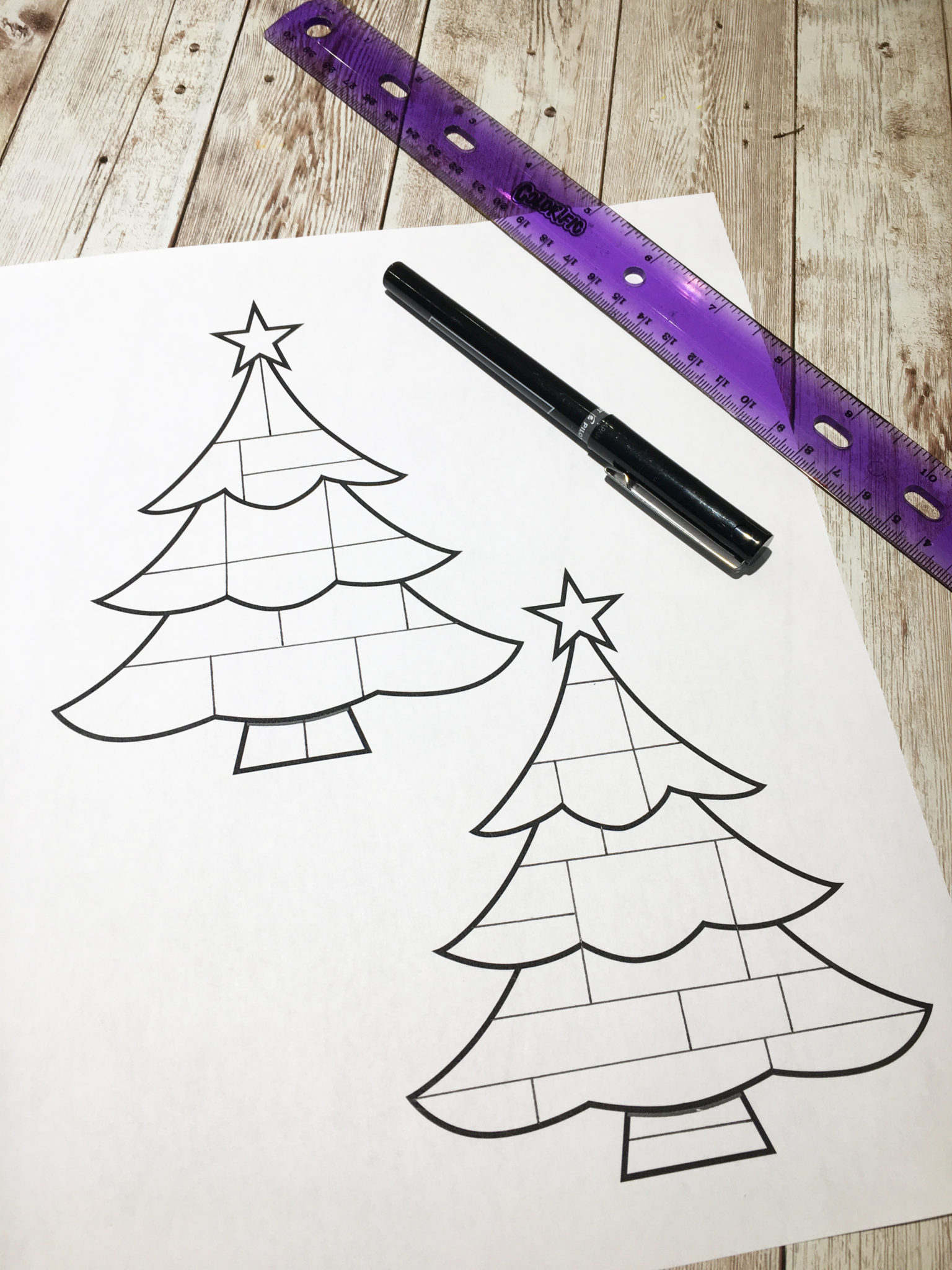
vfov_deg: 61.7
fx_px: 1063
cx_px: 476
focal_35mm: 29
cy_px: 635
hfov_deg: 48.2
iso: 25
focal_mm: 4.15
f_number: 2.2
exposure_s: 1/60
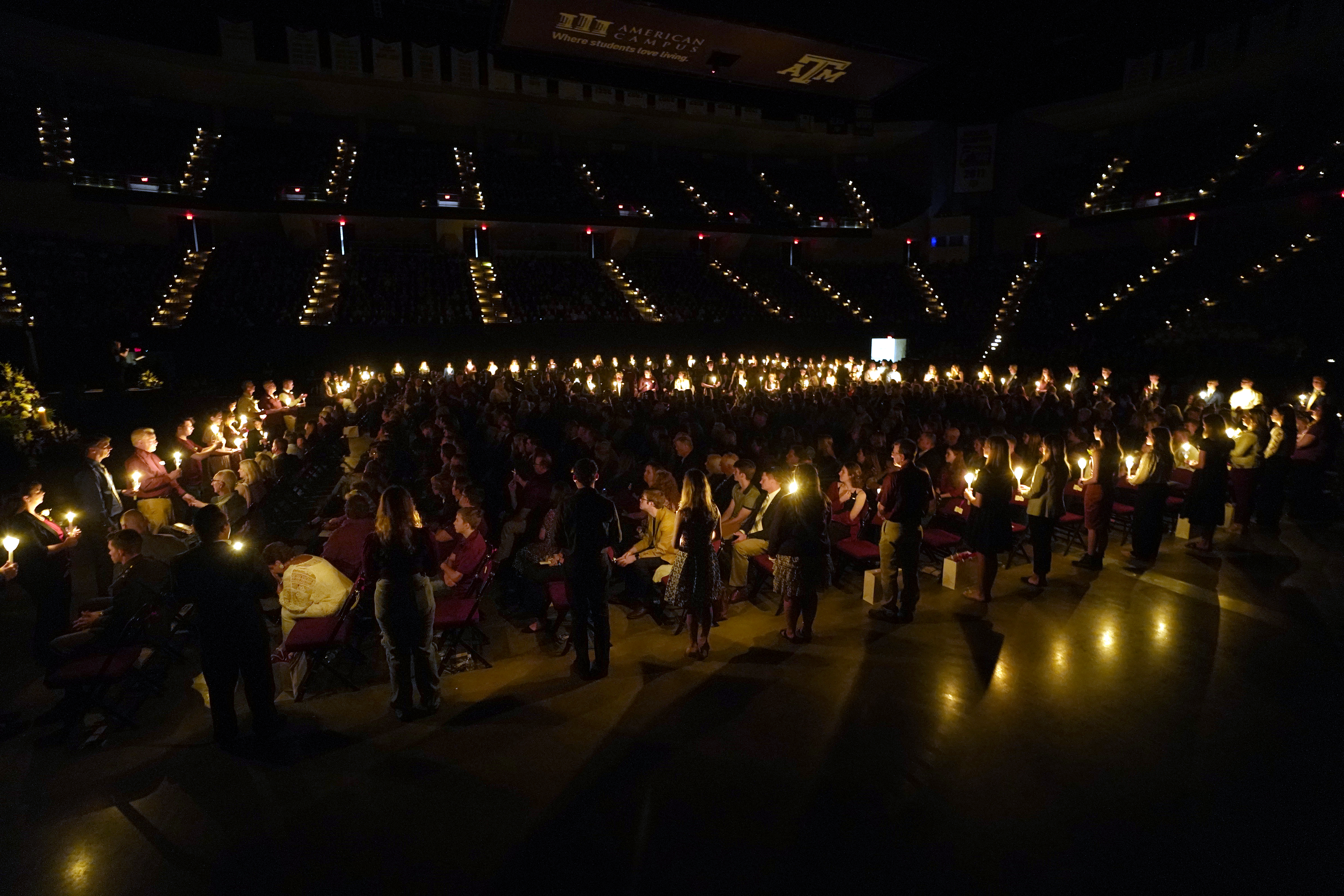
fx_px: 597
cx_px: 672
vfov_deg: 73.7
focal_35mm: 16
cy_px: 448
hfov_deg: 96.7
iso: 8000
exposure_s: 1/13
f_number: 2.8
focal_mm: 16
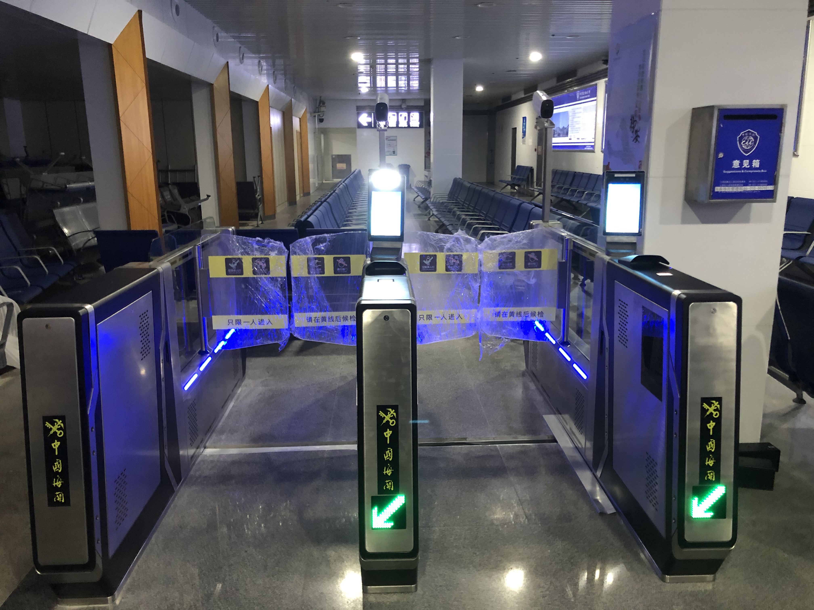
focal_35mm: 28
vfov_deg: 49.7
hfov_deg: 63.4
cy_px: 305
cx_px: 407
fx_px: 658
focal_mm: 3.99
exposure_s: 1/5
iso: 80
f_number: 1.8
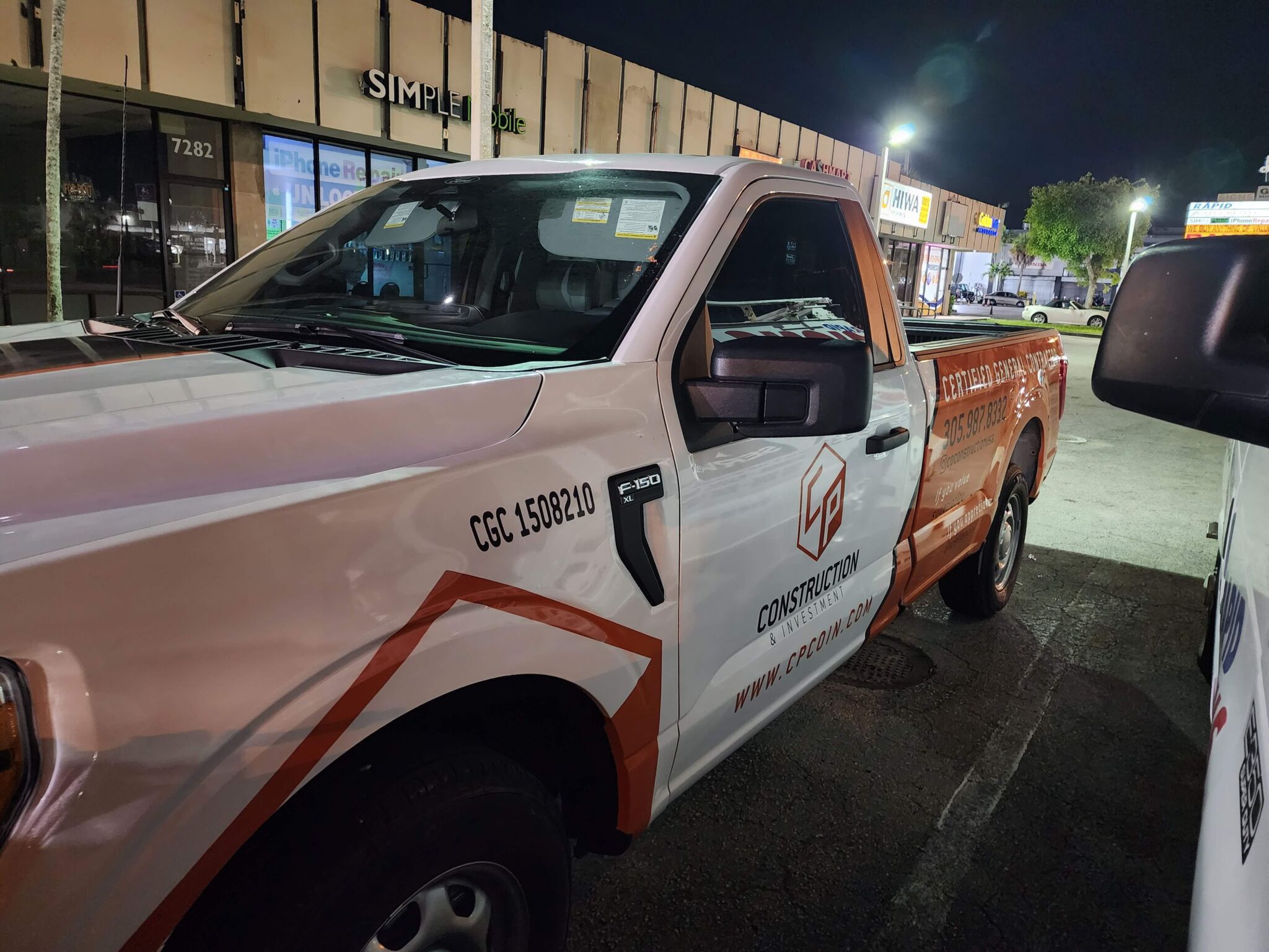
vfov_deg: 58.9
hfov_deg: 73.9
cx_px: 634
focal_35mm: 23
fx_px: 843
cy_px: 476
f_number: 1.8
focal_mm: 6.4
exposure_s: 1/24
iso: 800
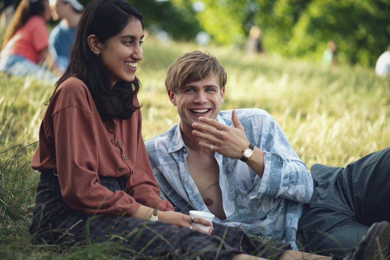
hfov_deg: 20.4
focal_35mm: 100
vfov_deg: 13.7
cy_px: 130
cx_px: 195
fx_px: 1083
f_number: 2.8
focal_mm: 100
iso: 400
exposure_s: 1/800
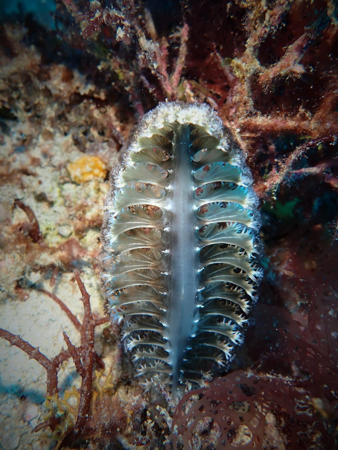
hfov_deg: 54.9
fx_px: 325
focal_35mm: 25
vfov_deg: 69.4
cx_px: 169
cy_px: 225
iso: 200
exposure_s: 1/125
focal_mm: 4.5
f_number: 2
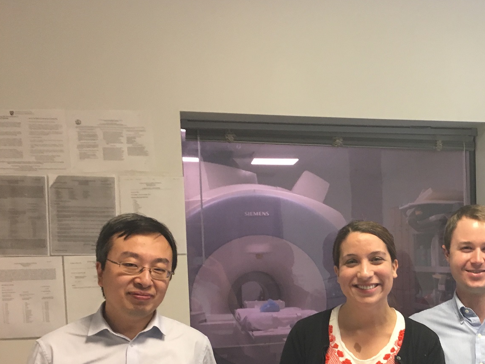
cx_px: 421
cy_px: 301
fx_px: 715
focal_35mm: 51
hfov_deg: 35.6
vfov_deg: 27.9
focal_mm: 4.15
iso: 100
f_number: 2.2
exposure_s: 1/30
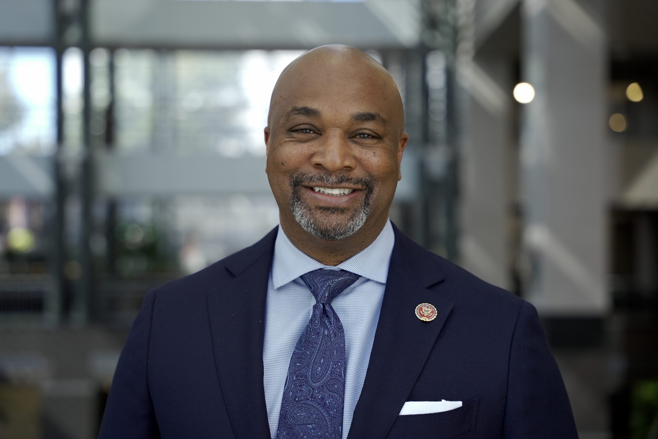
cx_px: 329
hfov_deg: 29.8
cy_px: 220
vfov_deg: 20.2
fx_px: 1236
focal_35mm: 68
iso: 800
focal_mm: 67.6
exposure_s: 1/1000
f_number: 2.8
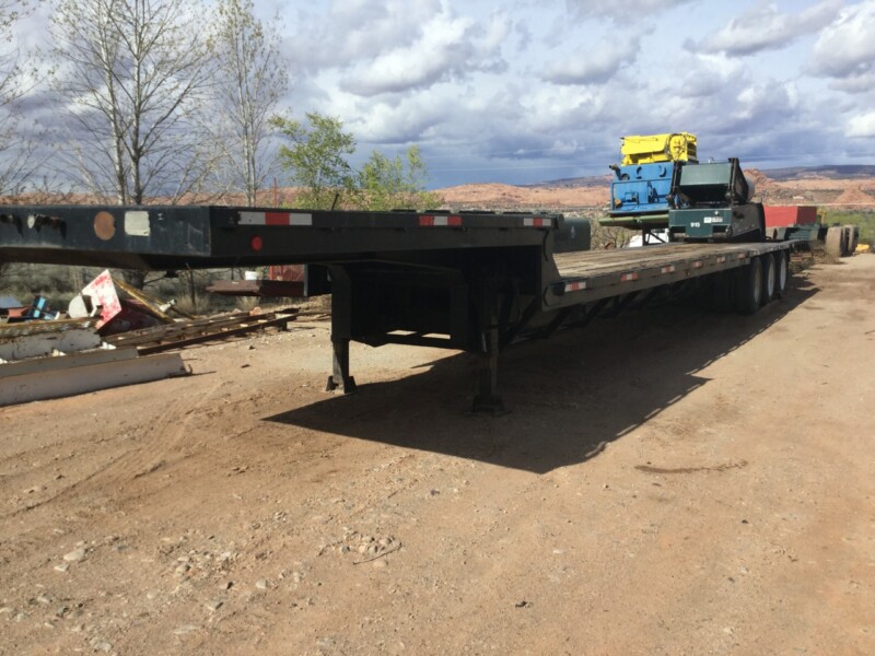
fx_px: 784
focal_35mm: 31
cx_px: 438
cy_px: 328
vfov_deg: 45.4
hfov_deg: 58.4
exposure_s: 1/1567
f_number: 2.4
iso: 25
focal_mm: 3.3
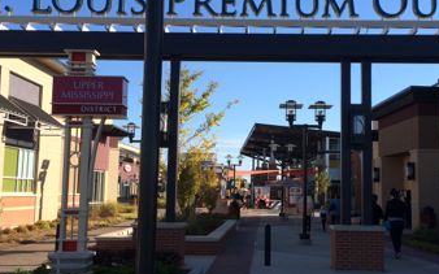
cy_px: 131
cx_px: 260
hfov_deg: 42.5
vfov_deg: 27.4
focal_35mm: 47
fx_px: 562
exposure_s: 1/1414
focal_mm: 4.12
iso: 32
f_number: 2.2
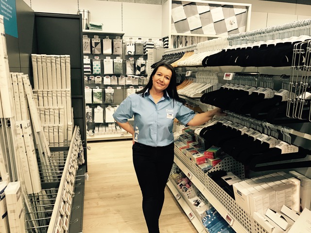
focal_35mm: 28
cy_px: 116
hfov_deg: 63.4
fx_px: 252
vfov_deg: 49.7
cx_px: 156
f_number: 1.8
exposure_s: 1/33
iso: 40
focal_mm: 3.99
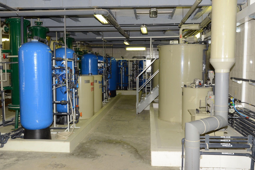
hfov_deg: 55.8
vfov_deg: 38.9
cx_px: 128
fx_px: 241
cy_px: 85
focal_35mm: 34
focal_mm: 22
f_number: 5.6
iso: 400
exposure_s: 1/60
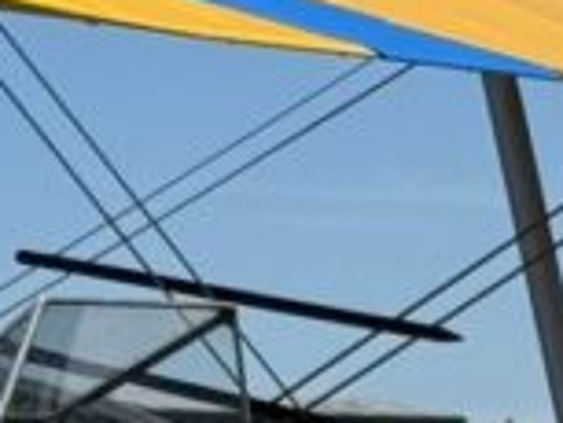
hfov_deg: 5.8
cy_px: 772
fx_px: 5518
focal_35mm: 339
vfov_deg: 4.3
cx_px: 556
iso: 64
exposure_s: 1/5848
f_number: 1.78
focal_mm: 6.76
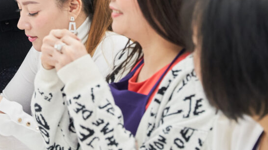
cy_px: -81
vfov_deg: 7.3
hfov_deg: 13.0
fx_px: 1154
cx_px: -18
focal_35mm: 162
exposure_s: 1/200
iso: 1250
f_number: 4
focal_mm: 55.5
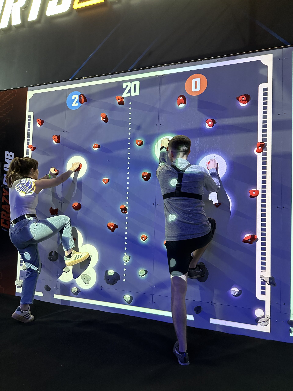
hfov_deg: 56.8
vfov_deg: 71.6
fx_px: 271
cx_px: 146
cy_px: 196
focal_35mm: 24
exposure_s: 1/50
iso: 500
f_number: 1.78
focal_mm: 6.86
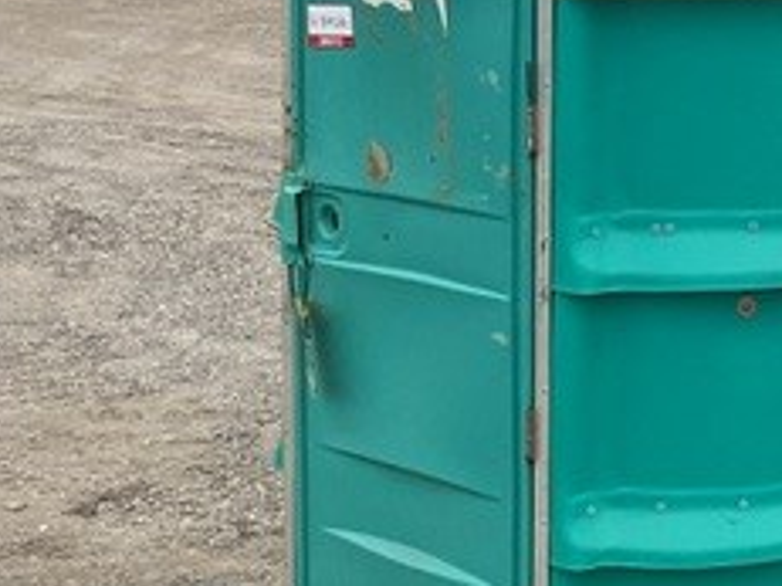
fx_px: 1942
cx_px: 789
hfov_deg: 21.9
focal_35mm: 86
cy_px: 224
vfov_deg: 17.1
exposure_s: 1/1131
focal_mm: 3.3
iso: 25
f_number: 2.4
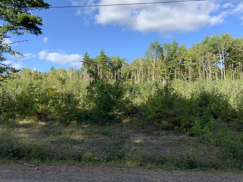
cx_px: 105
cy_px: 88
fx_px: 211
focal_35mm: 30
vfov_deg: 46.8
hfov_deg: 59.7
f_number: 1.8
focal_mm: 4.25
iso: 25
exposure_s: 1/1021
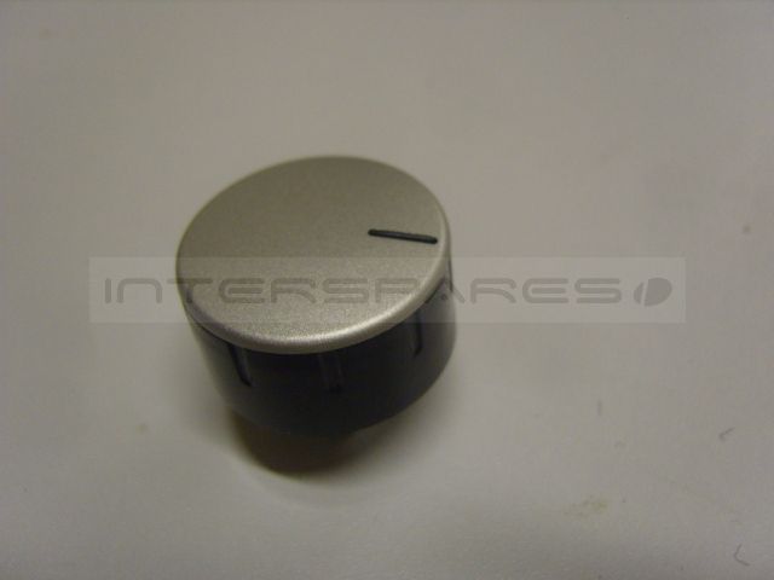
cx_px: 387
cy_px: 290
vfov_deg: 40.7
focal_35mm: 35
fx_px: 783
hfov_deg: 52.6
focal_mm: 7.4
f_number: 2.8
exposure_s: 1/30
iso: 194
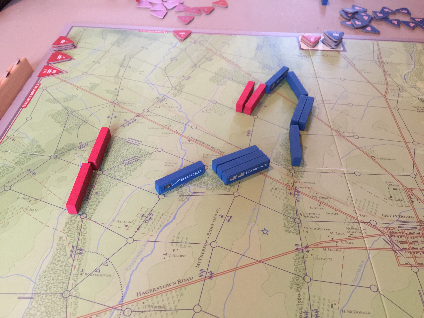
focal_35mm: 29
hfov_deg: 61.7
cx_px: 212
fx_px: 355
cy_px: 159
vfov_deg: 48.2
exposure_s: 1/10
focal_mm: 4.15
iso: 100
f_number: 2.2
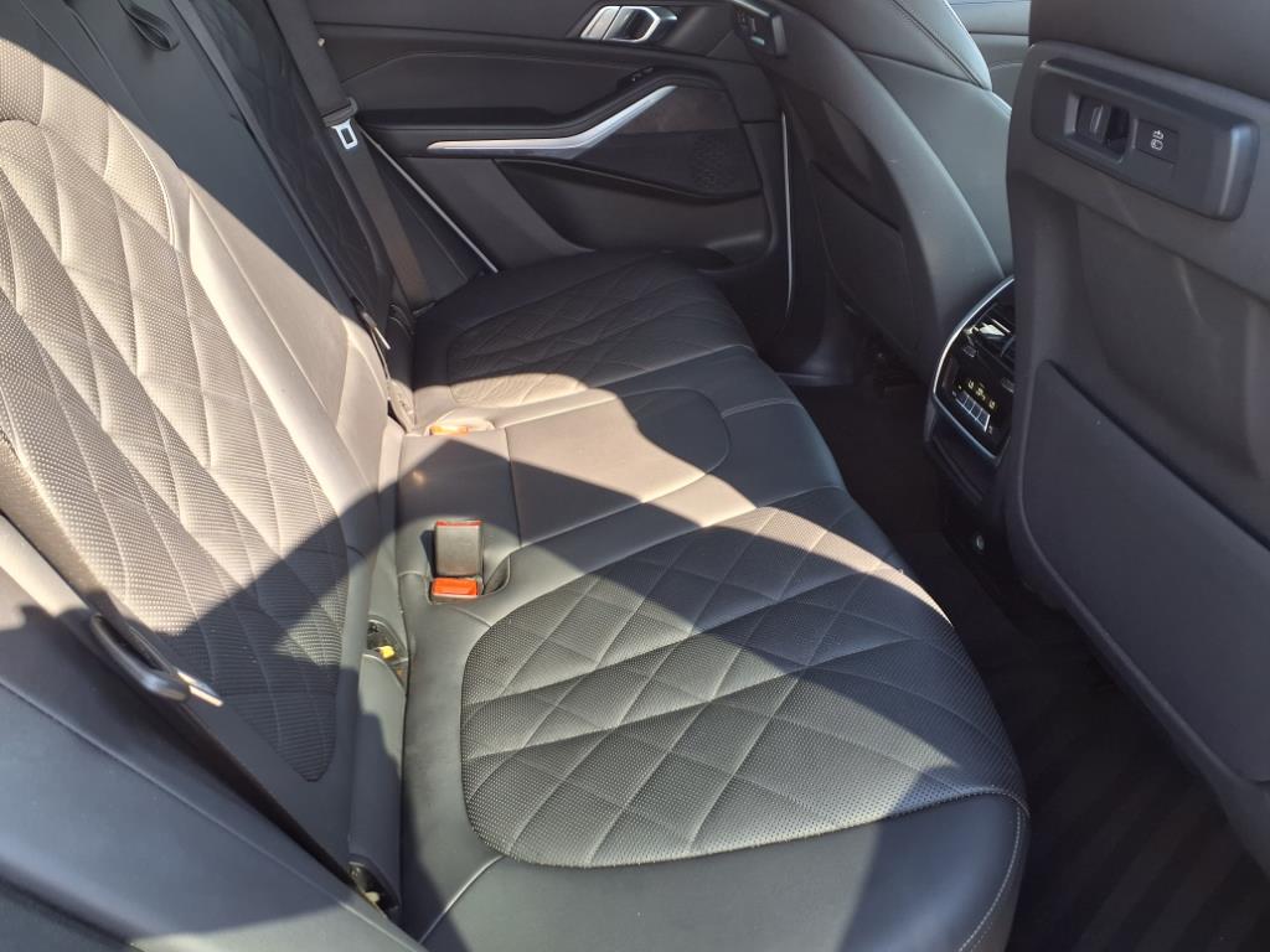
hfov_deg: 65.3
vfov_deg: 51.4
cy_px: 476
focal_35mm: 27
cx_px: 635
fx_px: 991
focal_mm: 3.58
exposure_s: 1/120
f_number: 1.9
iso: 40
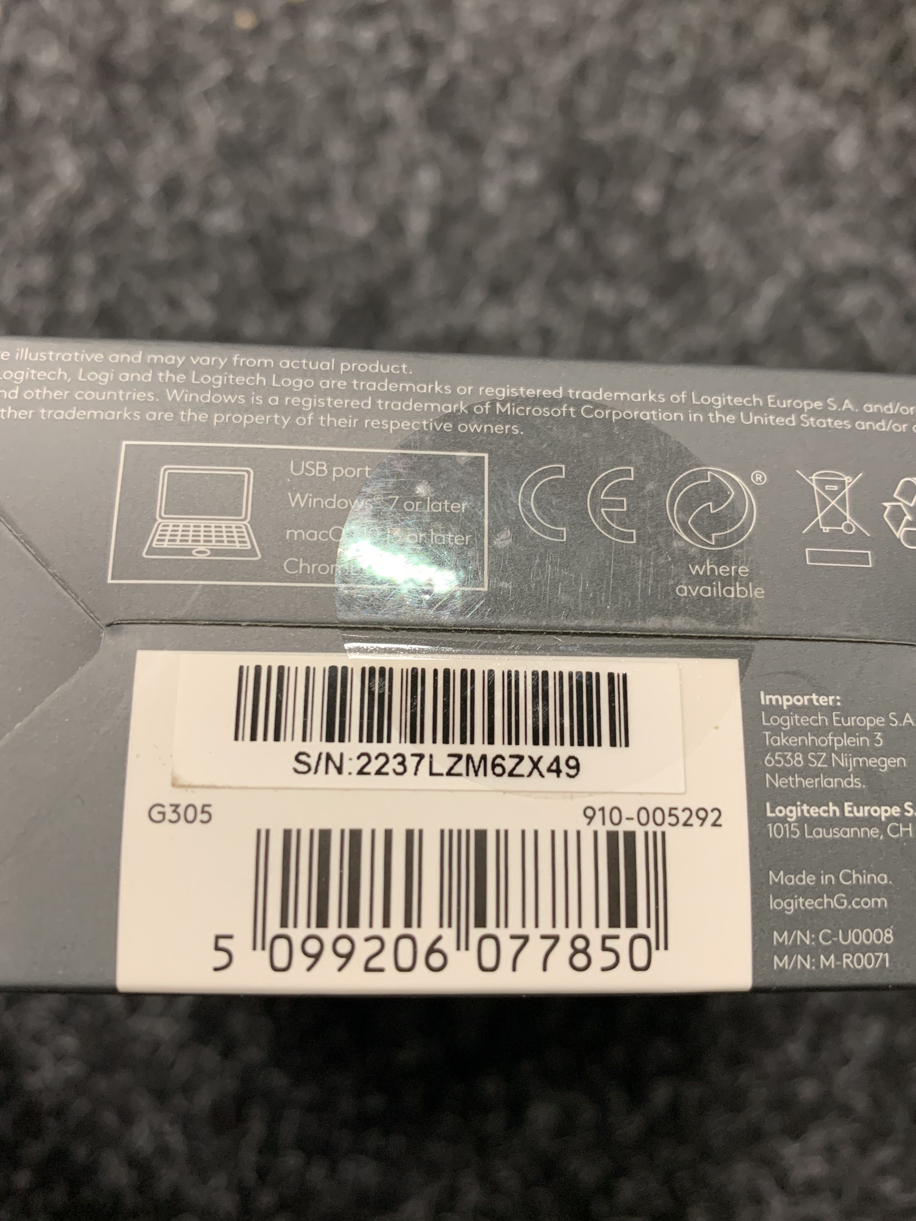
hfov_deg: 49.7
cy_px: 637
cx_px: 469
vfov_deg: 63.4
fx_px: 988
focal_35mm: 28
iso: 160
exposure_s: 1/60
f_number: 1.8
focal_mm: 4.25
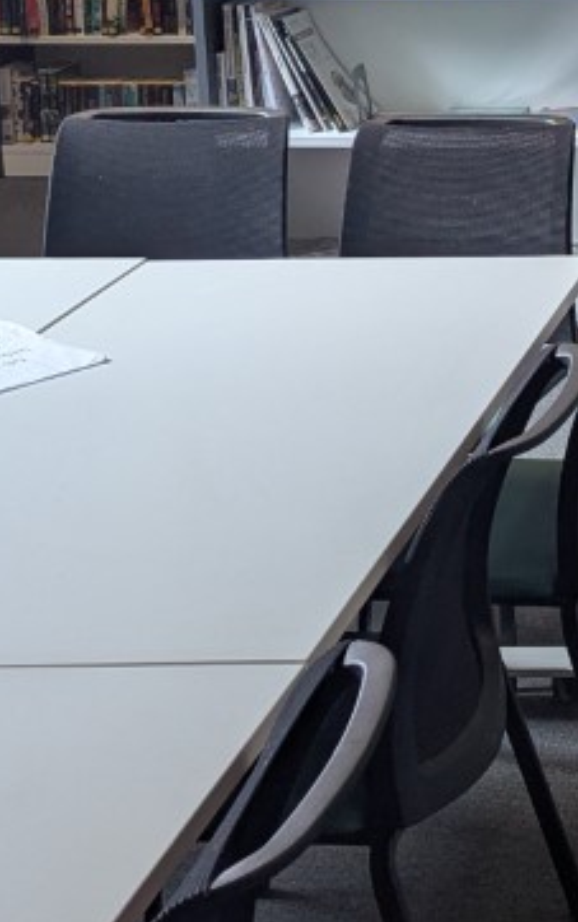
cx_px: 1043
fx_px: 2112
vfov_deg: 23.7
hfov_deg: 13.9
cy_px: 18
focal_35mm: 84
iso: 83
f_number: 1.85
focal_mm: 6.81
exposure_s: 1/92.2
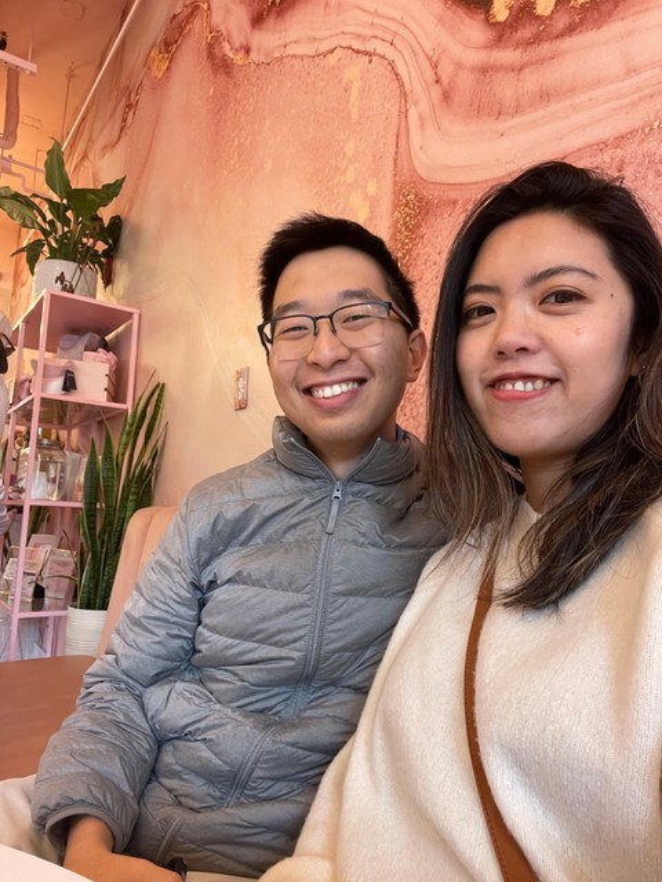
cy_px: 441
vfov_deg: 73.9
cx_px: 331
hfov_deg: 58.9
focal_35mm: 23
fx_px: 586
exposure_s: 1/60
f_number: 2.2
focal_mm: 2.71
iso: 160
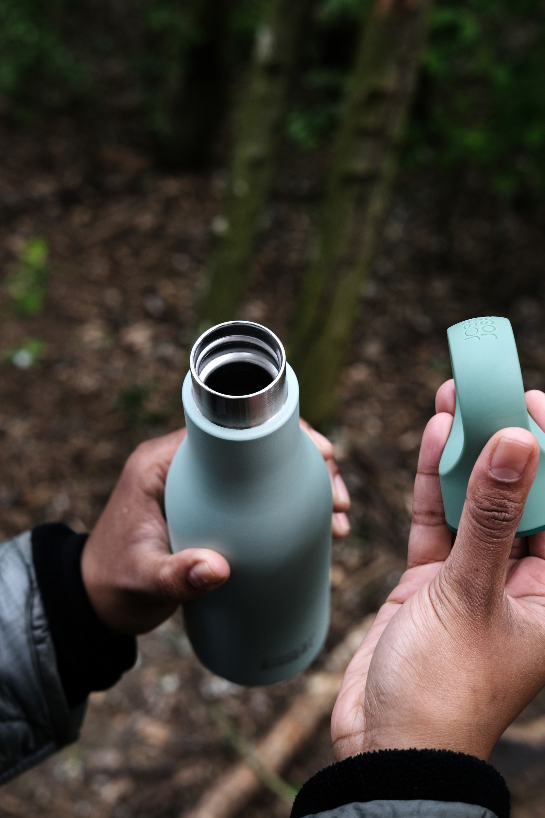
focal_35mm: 53
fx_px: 1203
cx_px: 272
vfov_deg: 37.5
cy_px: 409
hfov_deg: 25.5
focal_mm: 35
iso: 250
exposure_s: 1/250
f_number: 5
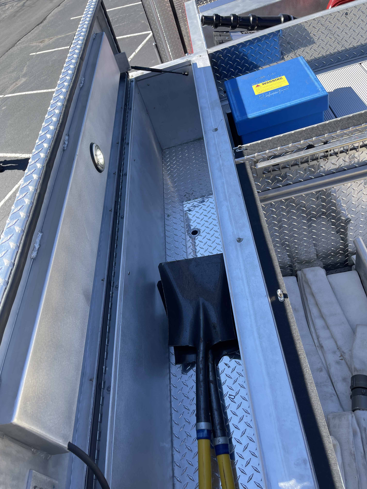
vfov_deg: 67.3
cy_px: 244
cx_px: 184
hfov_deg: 53.1
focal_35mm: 26
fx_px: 368
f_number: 1.6
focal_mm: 5.1
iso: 32
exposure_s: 1/831
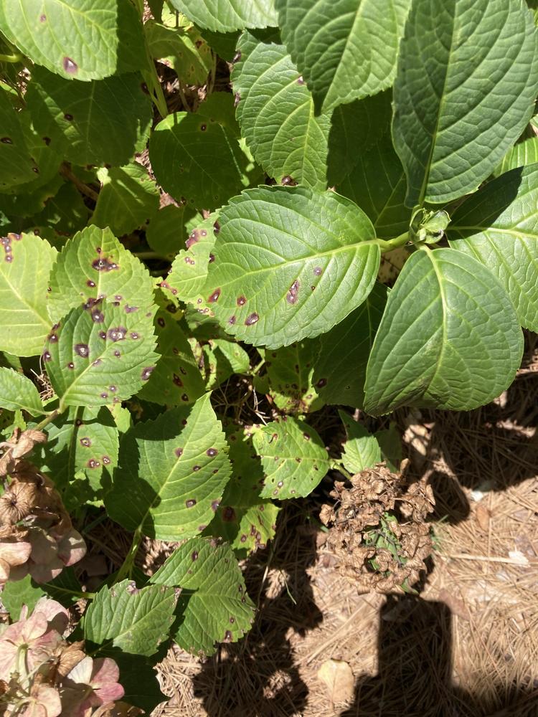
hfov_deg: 49.7
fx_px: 580
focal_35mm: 28
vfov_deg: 63.4
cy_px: 358
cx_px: 269
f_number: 1.8
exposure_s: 1/1056
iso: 20
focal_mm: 3.99
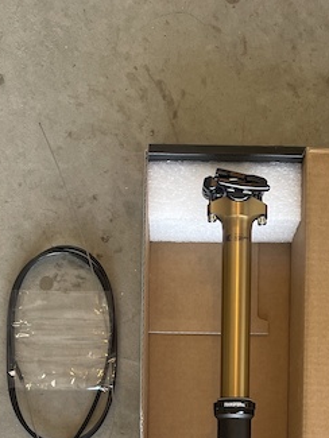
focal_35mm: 64
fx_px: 810
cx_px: 169
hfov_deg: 22.9
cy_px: 531
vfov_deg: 26.7
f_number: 1.6
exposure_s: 1/120
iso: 100
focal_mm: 4.2
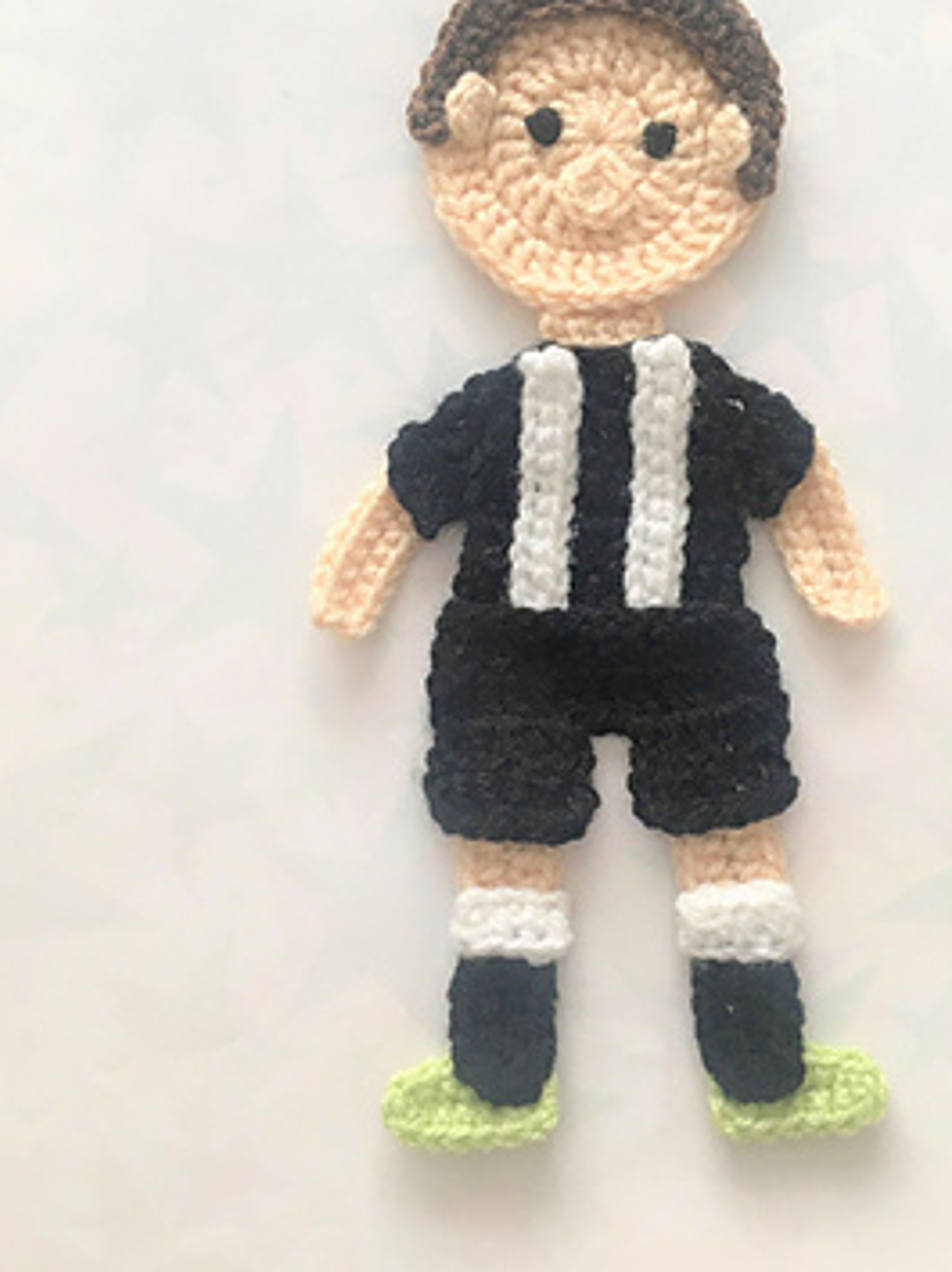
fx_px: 1505
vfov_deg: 45.8
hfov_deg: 35.0
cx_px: 573
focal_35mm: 41
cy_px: 589
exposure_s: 1/33
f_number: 2.2
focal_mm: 4.15
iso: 80
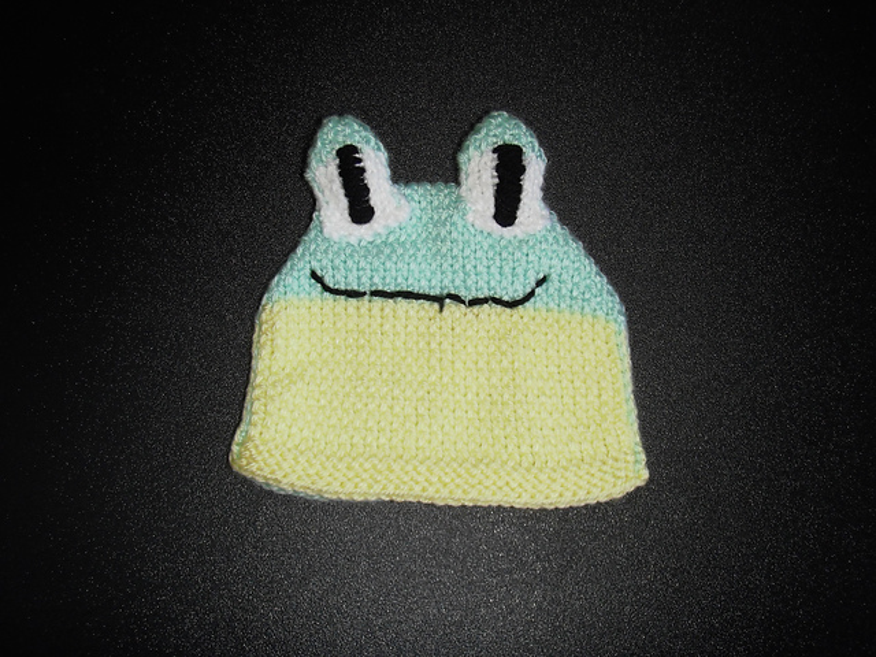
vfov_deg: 37.7
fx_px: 962
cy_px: 328
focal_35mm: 38
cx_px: 438
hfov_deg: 49.0
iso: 100
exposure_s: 1/30
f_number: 3.5
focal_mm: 6.7
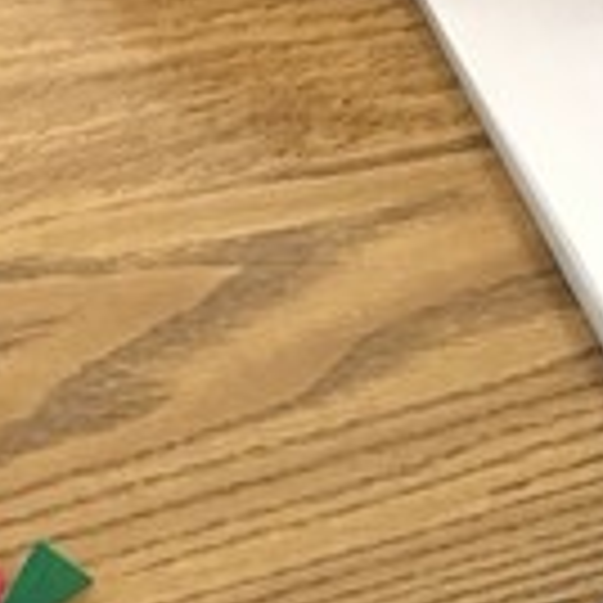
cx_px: -76
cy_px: 86
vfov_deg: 9.1
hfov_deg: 9.0
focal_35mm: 192
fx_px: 3784
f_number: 2.2
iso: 32
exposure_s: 1/15
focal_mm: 4.15
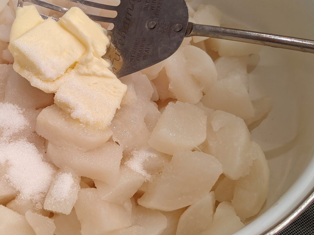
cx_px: 89
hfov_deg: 40.4
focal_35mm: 46
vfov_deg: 31.3
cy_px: 82
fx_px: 417
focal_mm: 4.44
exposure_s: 1/30
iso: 147
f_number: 1.8
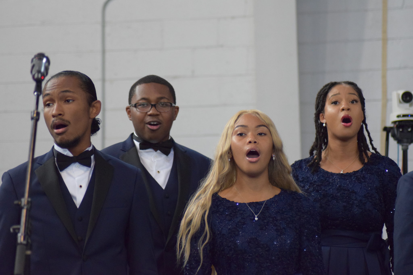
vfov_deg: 8.3
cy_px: 138
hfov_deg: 12.5
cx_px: 206
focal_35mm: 165
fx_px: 1893
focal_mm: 110
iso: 3600
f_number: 4
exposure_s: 1/125
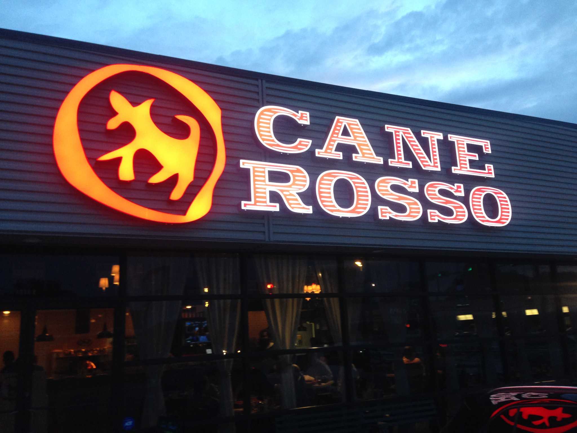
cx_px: 288
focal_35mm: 33
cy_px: 216
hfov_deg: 55.4
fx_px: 550
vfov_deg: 42.9
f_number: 2.4
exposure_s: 1/20
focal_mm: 4.12
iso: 125
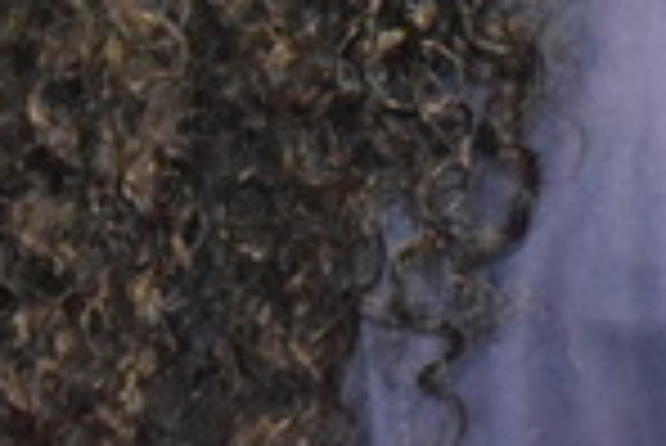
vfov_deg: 1.6
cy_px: -1020
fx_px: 15370
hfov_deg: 2.5
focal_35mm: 830
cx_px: 832
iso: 6400
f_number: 4
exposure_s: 1/60
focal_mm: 80
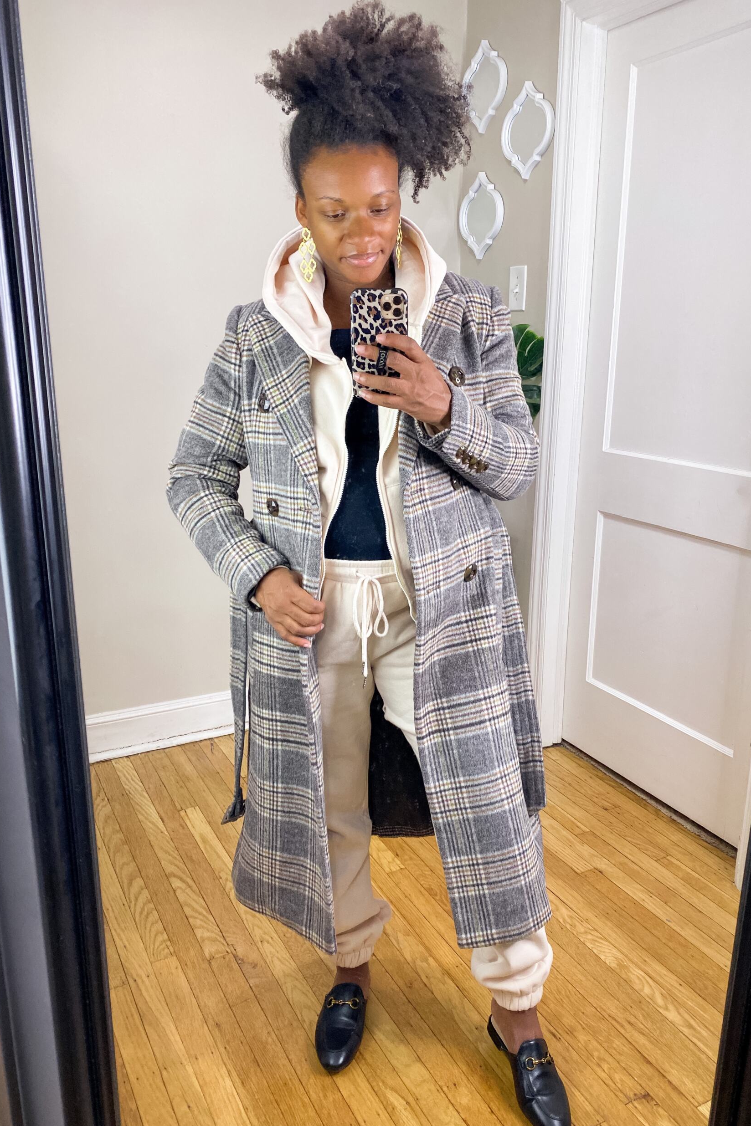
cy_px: 576
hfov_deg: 46.3
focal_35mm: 28
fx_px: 876
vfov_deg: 65.5
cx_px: 418
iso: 100
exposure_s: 1/120
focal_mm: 4.25
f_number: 1.8
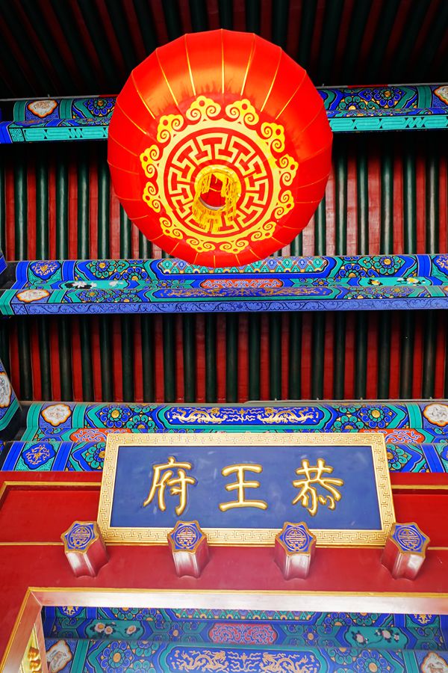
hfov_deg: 53.1
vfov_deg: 73.7
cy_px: 336
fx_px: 448
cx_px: 224
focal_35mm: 24
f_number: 2.5
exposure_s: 1/20
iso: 100
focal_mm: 8.8
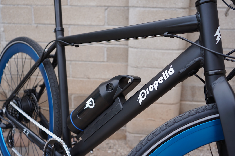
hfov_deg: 53.1
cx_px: 118
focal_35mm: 36
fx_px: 235
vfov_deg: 36.9
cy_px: 78
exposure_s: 1/160
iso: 100
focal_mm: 36
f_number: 4
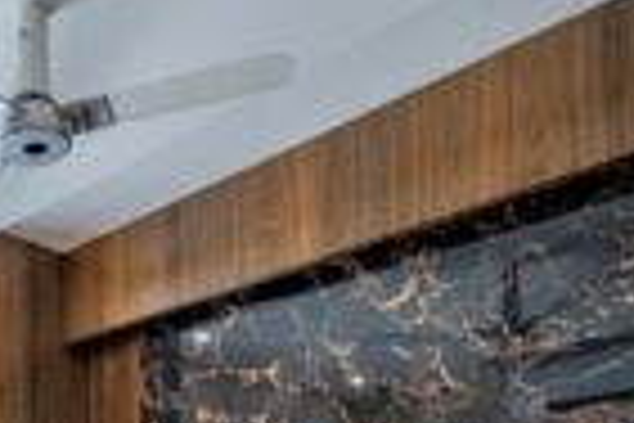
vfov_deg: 22.1
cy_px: 626
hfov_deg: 35.9
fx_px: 898
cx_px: 31
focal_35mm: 51
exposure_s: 1/8
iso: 100
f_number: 9
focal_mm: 16
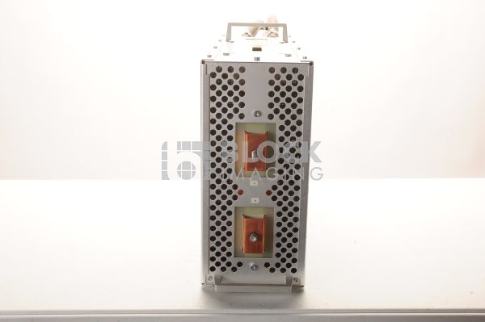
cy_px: 161
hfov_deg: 39.6
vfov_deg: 26.9
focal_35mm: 50
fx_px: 673
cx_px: 242
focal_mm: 50
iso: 320
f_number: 11
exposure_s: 1/160
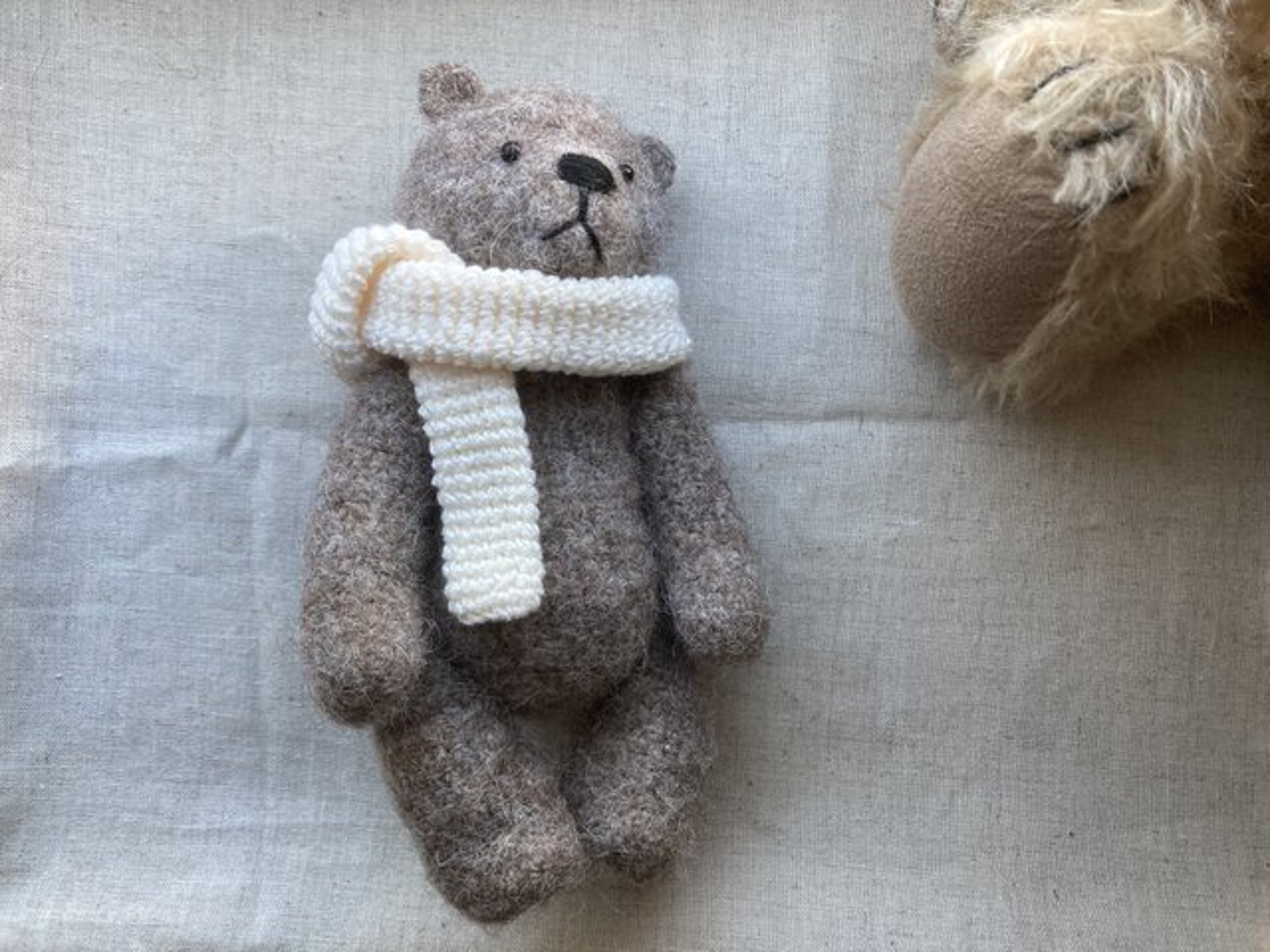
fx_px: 1027
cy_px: 476
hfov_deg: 63.4
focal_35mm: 28
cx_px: 635
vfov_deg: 49.7
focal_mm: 3.99
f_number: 1.8
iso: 64
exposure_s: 1/121
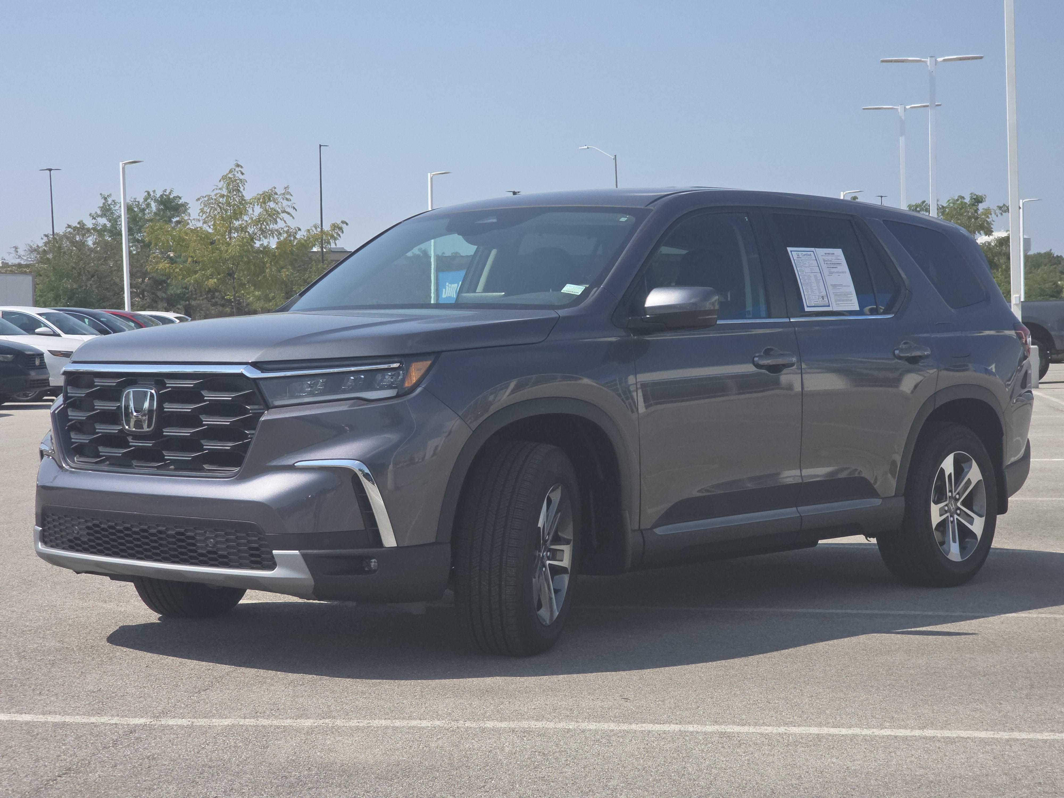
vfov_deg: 21.3
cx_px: 532
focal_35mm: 69
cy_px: 399
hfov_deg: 28.2
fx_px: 2121
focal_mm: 7.9
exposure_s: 1/2222
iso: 50
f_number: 2.4
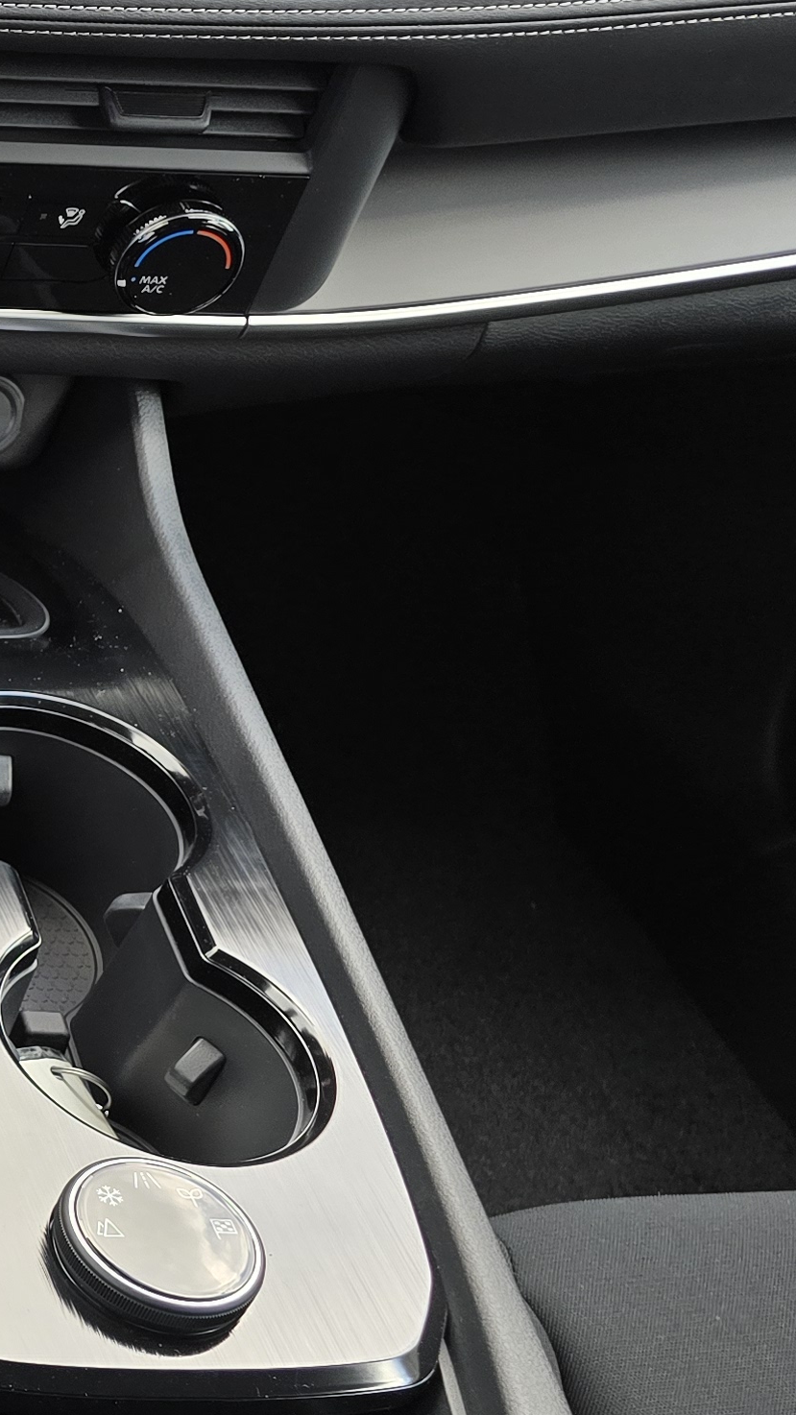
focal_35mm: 68
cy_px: 730
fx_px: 2552
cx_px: -1100
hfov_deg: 13.3
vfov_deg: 31.0
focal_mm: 6.3
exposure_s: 1/180
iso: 50
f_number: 1.7
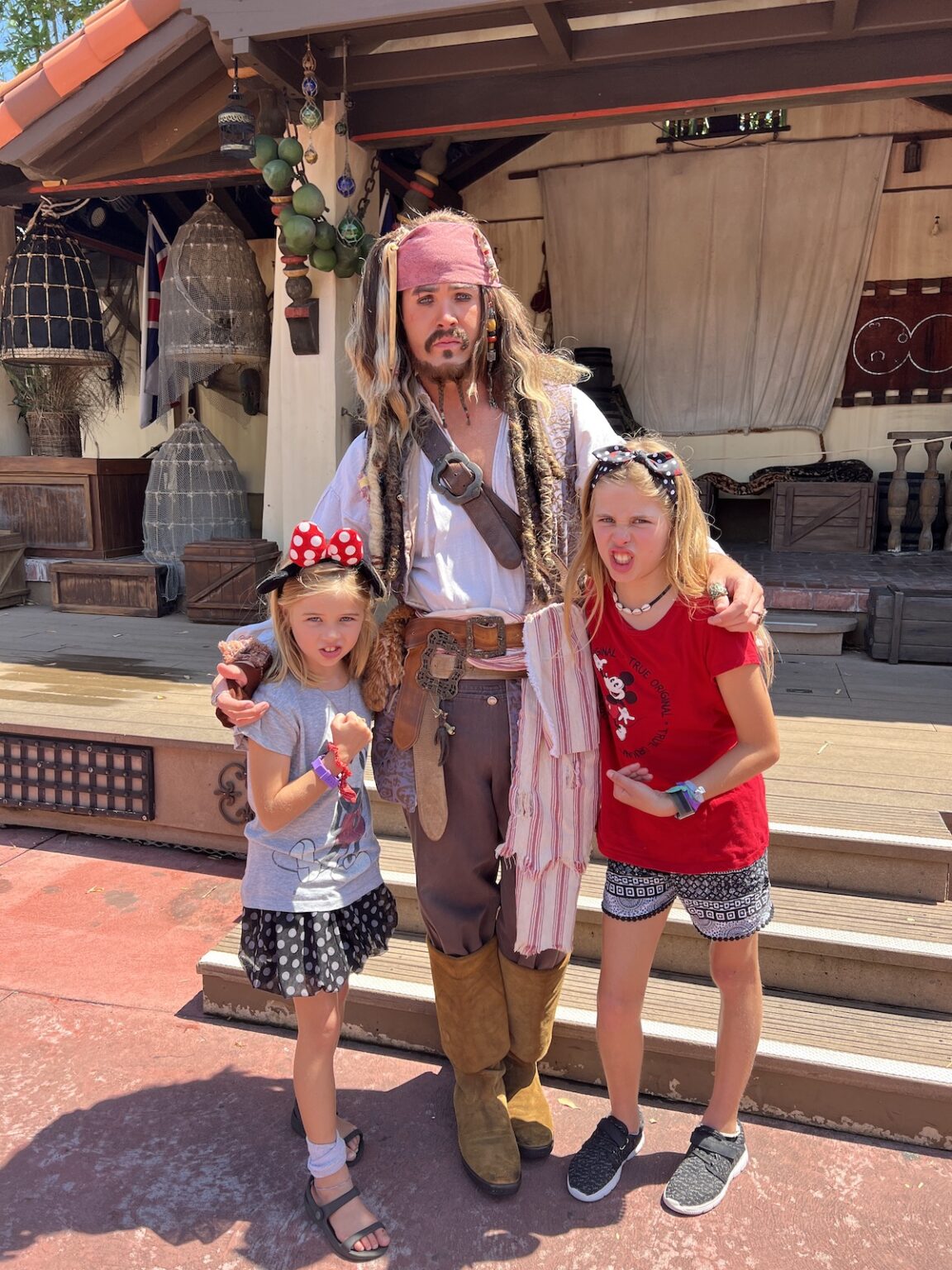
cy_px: 635
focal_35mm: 26
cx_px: 476
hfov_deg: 53.1
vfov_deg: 67.3
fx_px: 953
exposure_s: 1/887
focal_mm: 5.7
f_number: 1.5
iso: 50
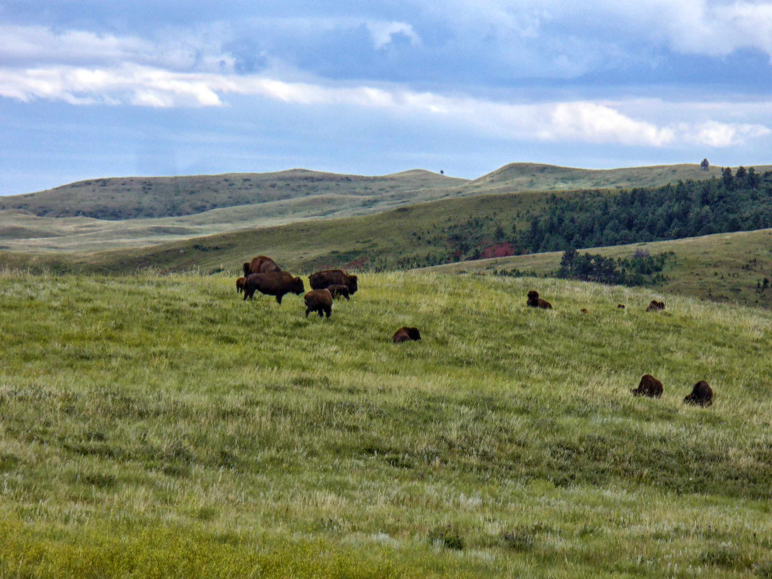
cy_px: 290
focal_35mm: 222
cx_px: 386
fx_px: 4951
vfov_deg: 6.7
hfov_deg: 8.9
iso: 80
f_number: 9
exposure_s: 1/125
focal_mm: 36.6
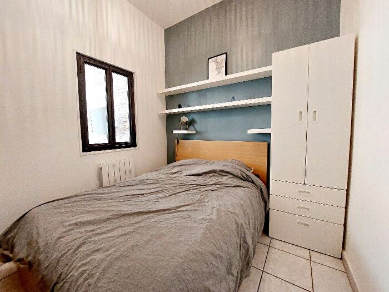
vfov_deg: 89.9
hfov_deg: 106.2
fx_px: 146
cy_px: 146
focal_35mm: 13
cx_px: 194
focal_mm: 1.74
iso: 320
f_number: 2.2
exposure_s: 1/33
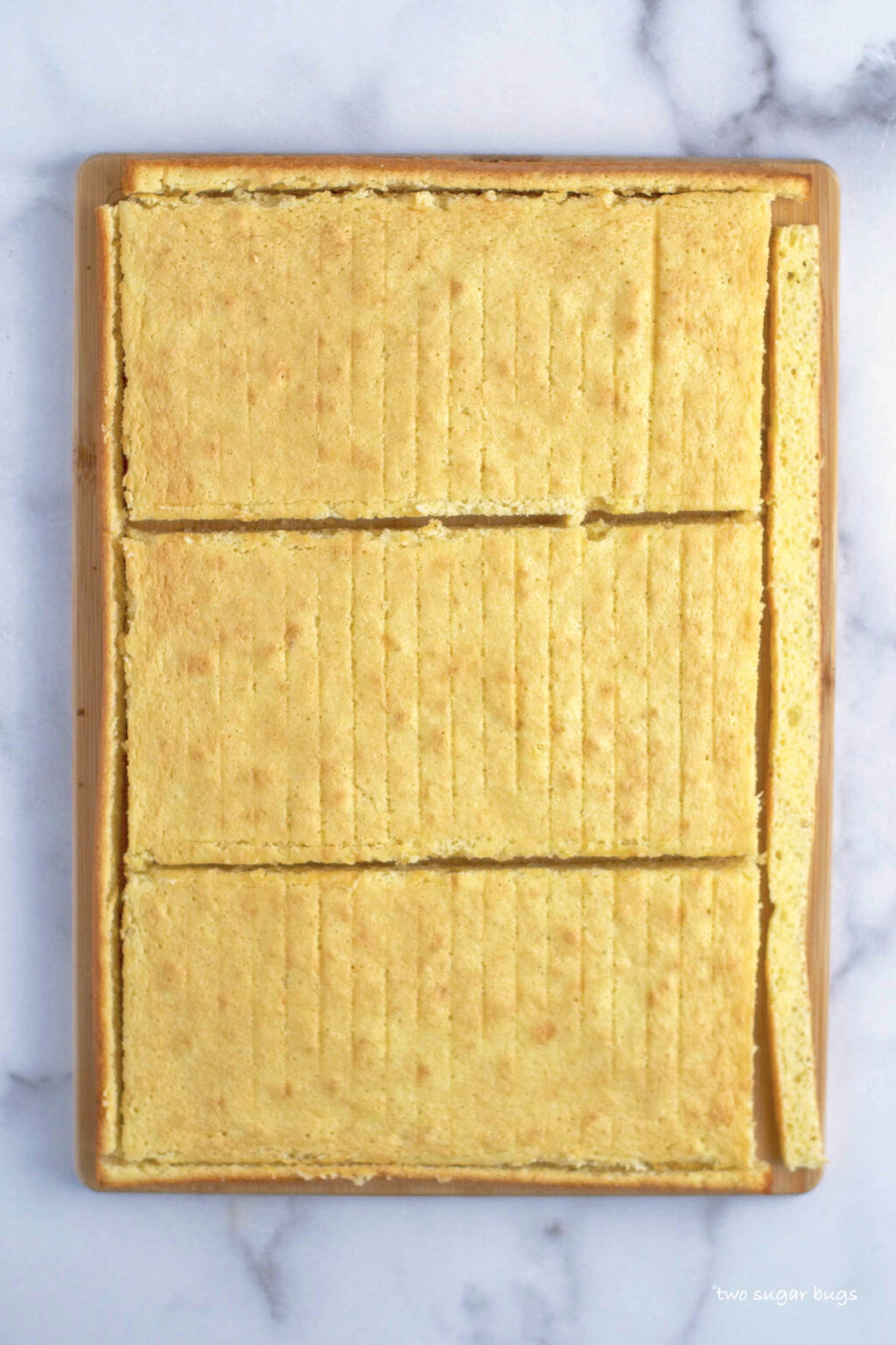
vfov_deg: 27.0
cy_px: 672
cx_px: 448
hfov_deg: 18.2
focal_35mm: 75
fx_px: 2800
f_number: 2.8
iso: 100
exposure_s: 1/10
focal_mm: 50
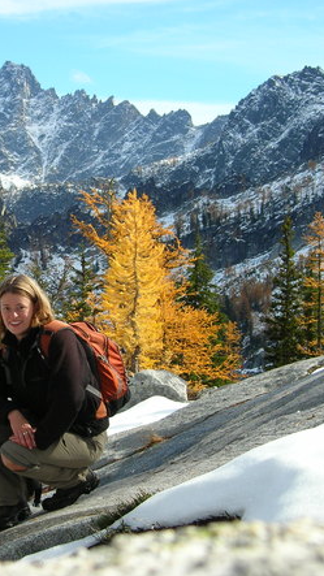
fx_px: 1375
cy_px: 289
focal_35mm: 90
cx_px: 12
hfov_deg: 13.3
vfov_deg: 23.7
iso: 64
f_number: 5.9
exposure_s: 1/224
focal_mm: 12.7
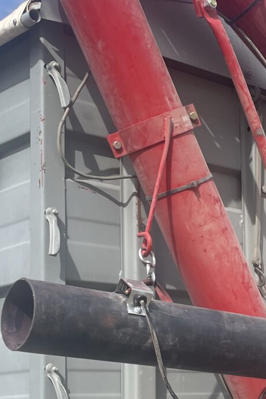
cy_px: 312
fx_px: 898
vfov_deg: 24.7
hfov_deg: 16.1
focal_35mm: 81
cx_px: 325
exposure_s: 1/3040
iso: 32
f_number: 1.6
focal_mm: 4.2
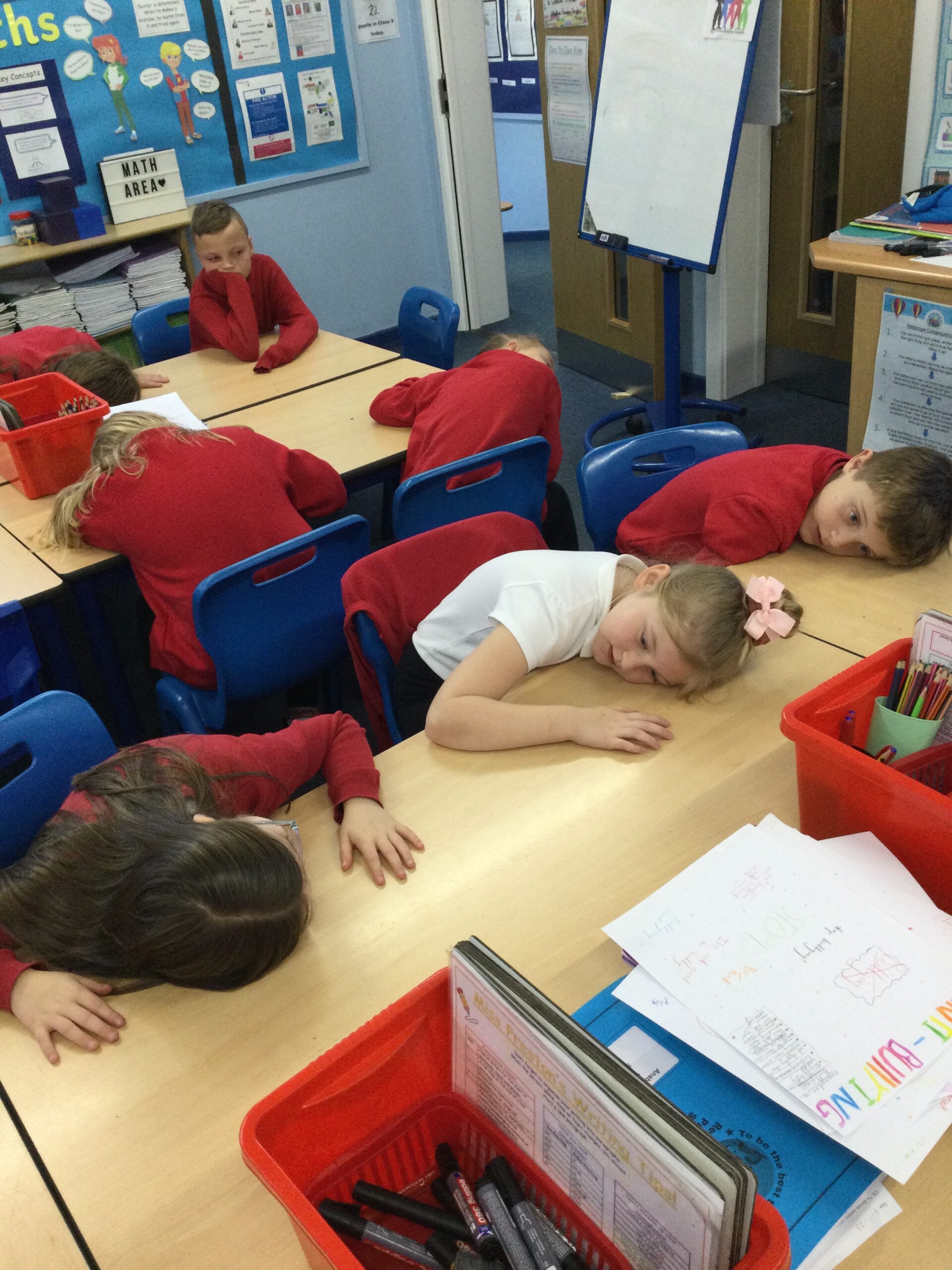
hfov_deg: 45.4
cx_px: 476
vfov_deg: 58.4
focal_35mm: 31
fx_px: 1137
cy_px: 635
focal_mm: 3.3
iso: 64
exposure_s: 1/33
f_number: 2.4
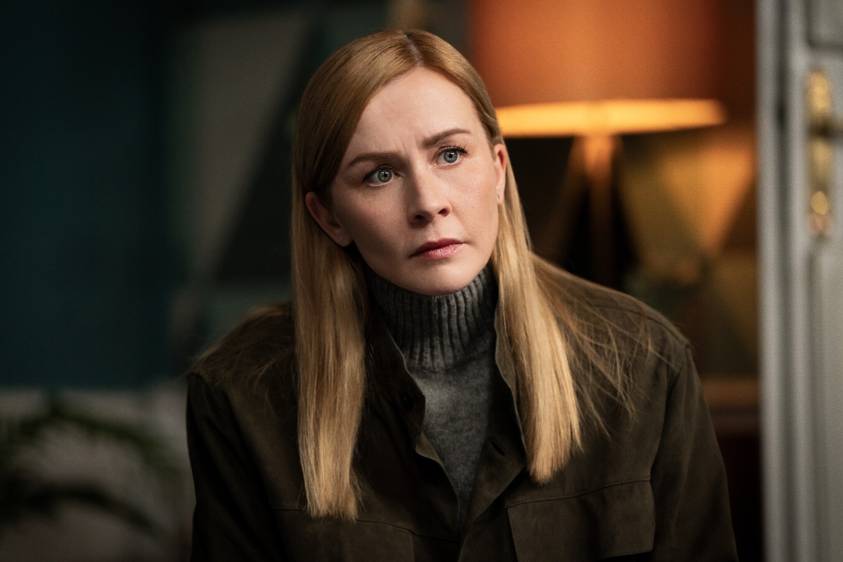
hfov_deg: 14.6
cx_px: 422
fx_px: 3301
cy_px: 281
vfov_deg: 9.7
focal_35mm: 141
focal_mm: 141
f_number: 2.8
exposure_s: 1/320
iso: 3200
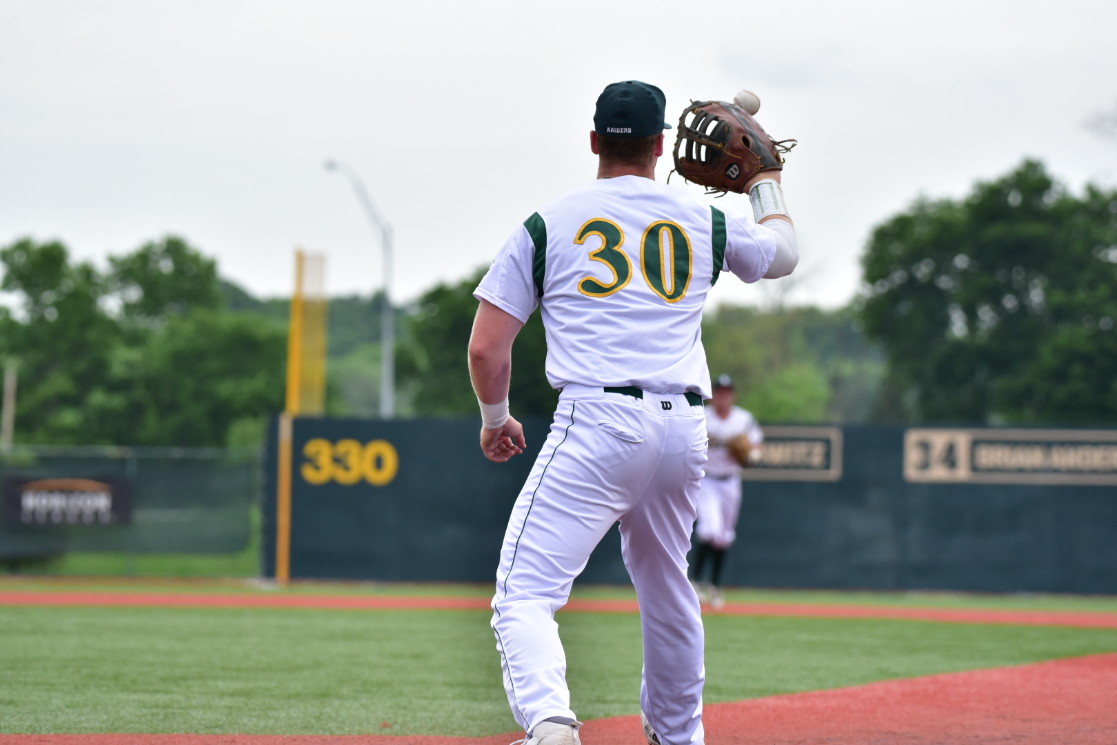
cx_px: 558
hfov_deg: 10.3
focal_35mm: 200
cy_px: 372
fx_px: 6205
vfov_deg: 6.9
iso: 1250
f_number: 5.6
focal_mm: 200
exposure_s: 1/4000
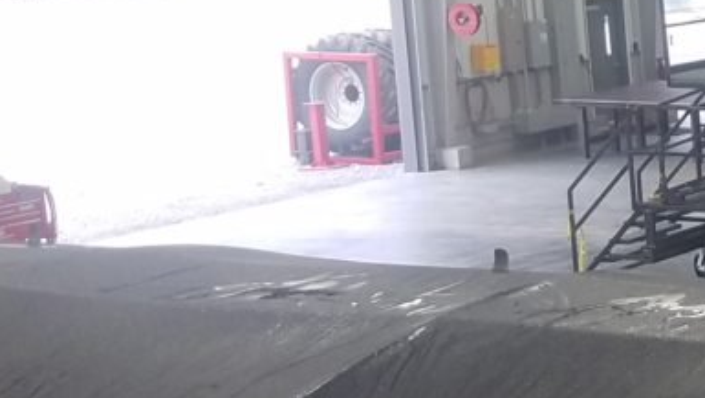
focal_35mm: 113
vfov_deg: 10.7
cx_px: 1271
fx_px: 2113
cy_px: 121
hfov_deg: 16.0
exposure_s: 1/60
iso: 80
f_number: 1.7
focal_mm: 4.2
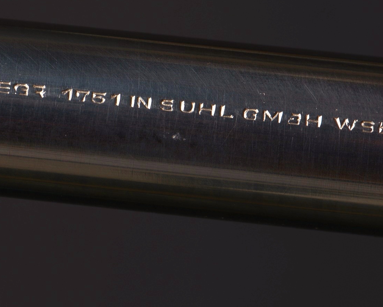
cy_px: 139
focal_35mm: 183
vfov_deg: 8.5
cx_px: 40
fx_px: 2075
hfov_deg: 10.5
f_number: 22
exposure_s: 1/60
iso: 100
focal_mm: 105
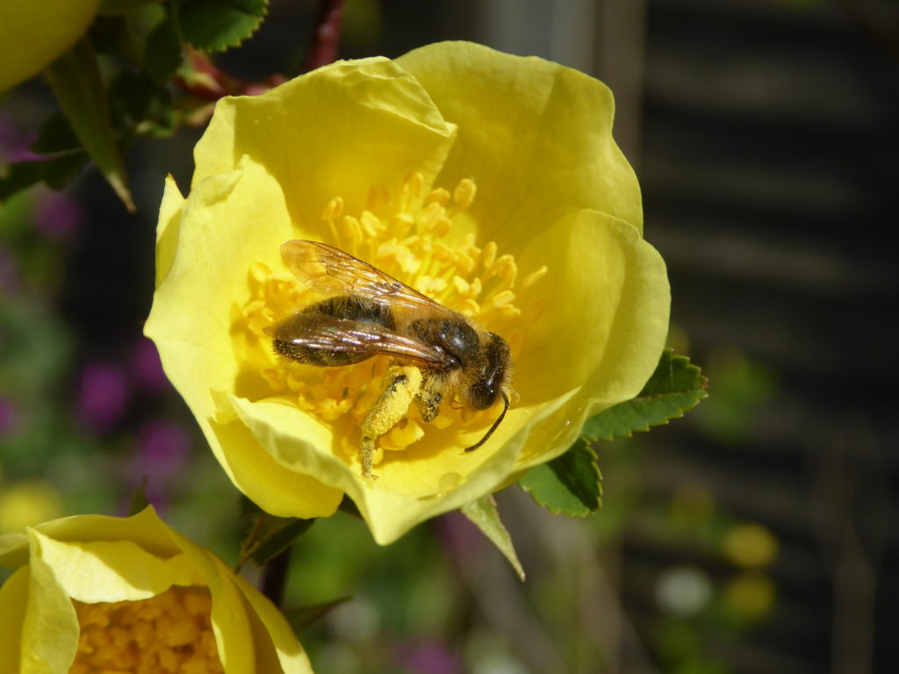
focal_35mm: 65
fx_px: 1688
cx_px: 450
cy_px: 337
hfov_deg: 29.8
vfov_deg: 22.6
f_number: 4.4
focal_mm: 11.7
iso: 100
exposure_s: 1/800
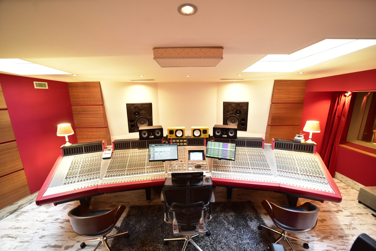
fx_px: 146
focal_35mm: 14
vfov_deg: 81.3
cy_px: 126
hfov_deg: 104.2
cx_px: 188
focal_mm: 14
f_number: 3.2
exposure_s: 1/30
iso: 2500
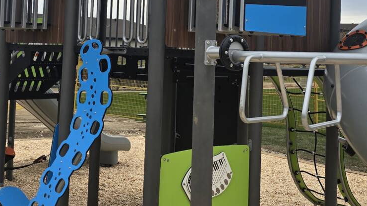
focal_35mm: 65
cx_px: 176
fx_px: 632
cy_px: 16
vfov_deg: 18.2
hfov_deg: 32.4
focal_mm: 6.3
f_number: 1.7
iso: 12
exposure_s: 1/217
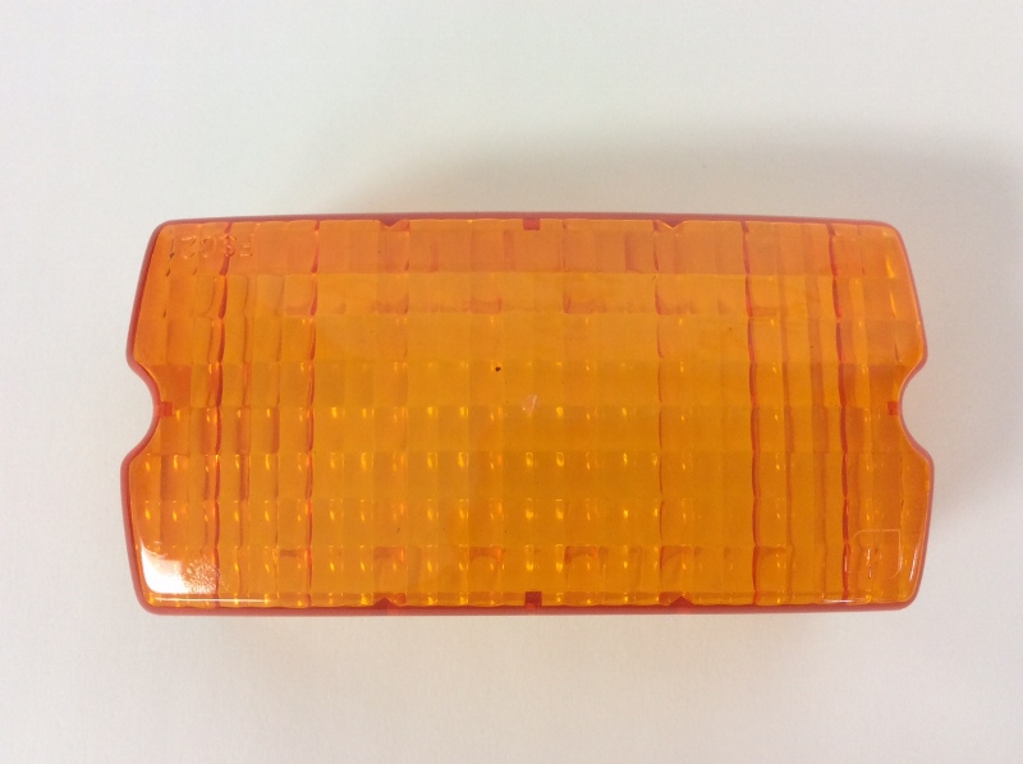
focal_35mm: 32
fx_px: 945
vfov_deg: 44.1
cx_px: 512
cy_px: 382
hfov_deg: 56.9
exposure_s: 1/24
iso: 100
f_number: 2.4
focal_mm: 3.3
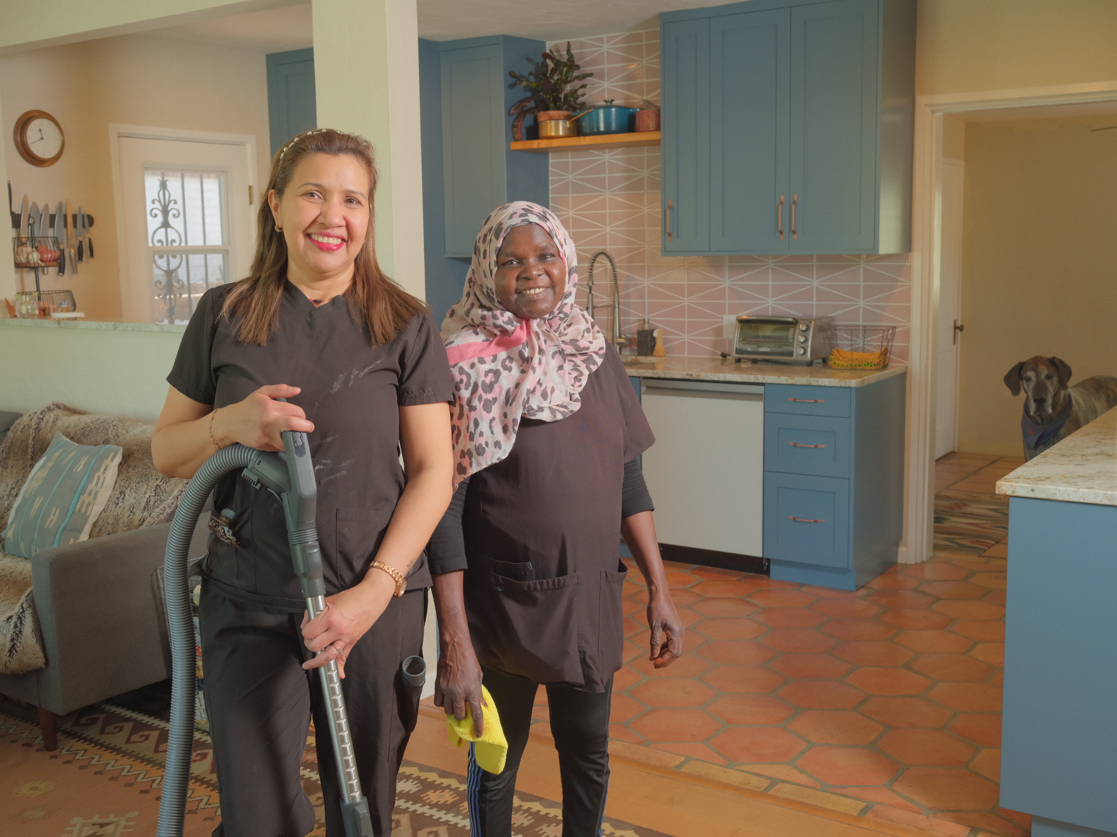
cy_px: 418
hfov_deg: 46.8
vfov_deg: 36.0
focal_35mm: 40
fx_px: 1291
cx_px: 558
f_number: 9
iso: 3200
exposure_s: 1/50
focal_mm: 50
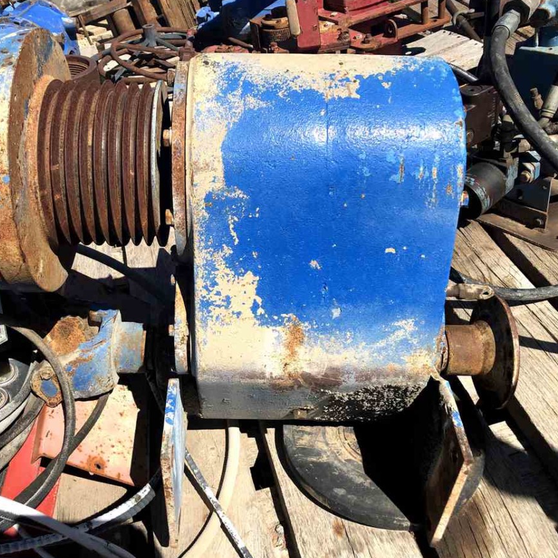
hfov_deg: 48.3
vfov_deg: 48.4
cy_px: 275
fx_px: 620
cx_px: 242
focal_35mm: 34
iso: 20
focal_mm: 3.99
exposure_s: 1/2183
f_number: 1.8
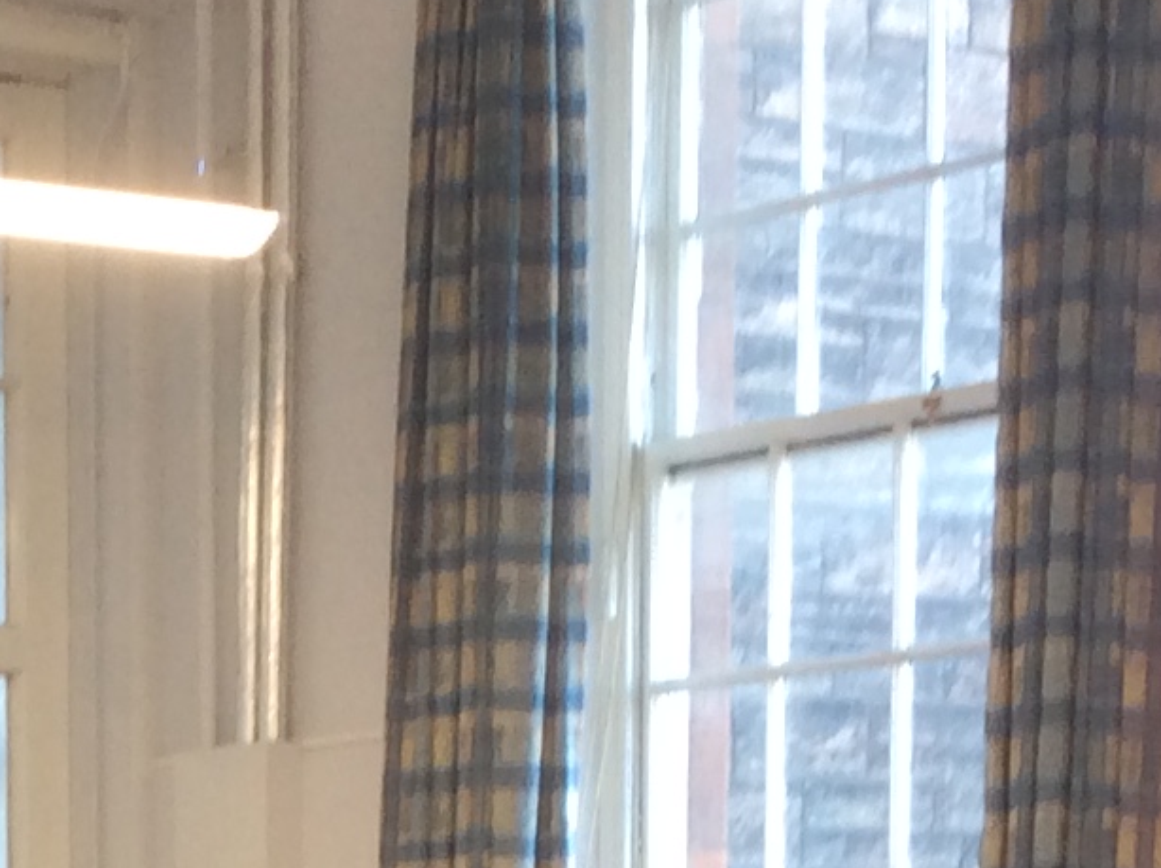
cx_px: -310
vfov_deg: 10.2
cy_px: 1700
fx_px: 4523
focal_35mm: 135
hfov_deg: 14.1
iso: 50
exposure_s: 1/25
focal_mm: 3.3
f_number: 2.4
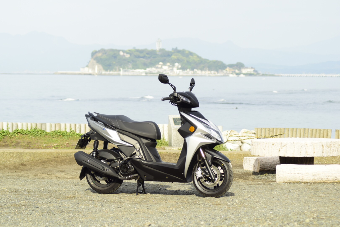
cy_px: 114
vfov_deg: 9.6
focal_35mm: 142
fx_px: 1346
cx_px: 170
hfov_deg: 14.4
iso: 100
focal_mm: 95
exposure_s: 1/250
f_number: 5.6
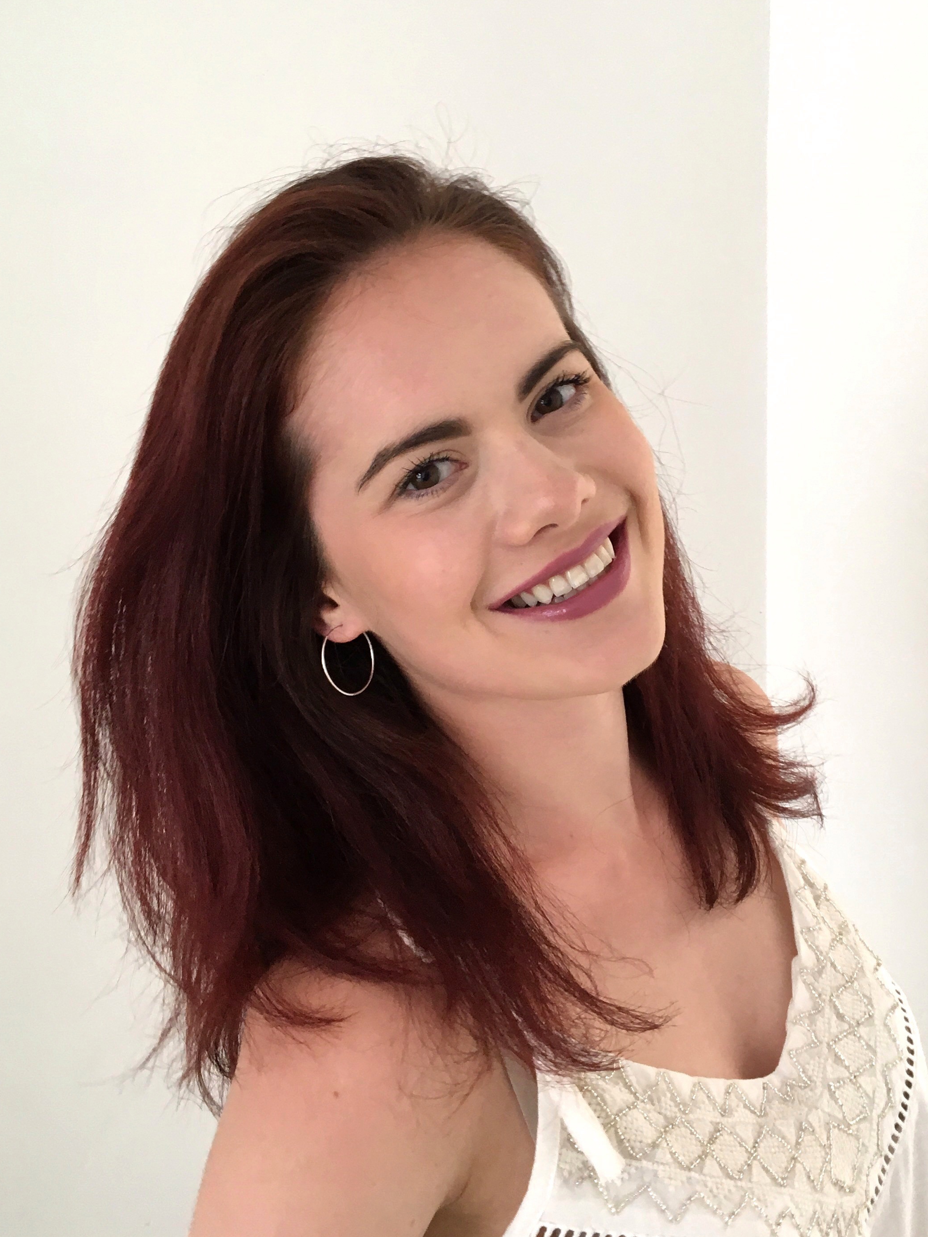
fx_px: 1501
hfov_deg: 34.1
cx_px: 588
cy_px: 537
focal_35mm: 42
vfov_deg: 44.7
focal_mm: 4.15
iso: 100
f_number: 2.2
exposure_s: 1/33
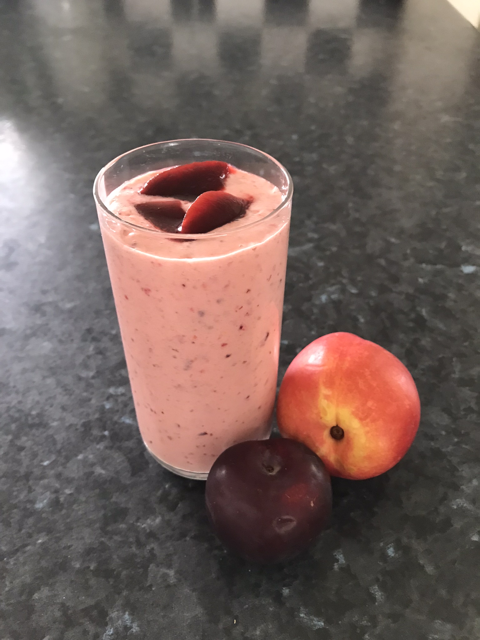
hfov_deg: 49.7
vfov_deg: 63.4
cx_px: 240
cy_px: 320
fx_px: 518
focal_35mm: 28
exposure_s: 1/17
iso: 80
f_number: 1.8
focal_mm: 3.99
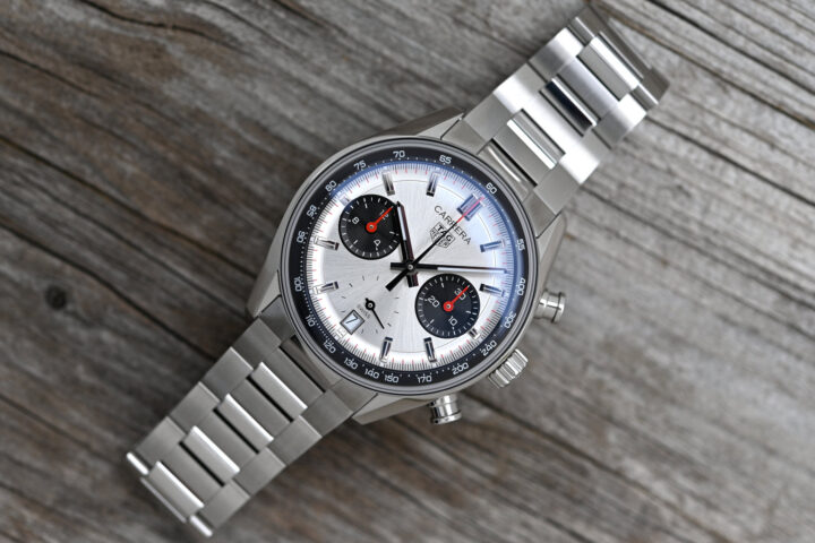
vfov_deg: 22.6
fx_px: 1358
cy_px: 272
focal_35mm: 60
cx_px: 408
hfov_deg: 33.4
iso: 400
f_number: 6.3
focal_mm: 60
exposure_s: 1/250
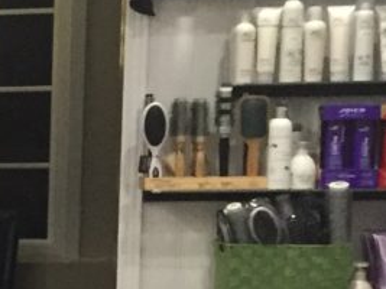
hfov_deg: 10.1
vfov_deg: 9.0
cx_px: -616
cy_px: 320
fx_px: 1817
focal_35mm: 163
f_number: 2.2
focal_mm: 4.15
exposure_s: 1/30
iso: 160
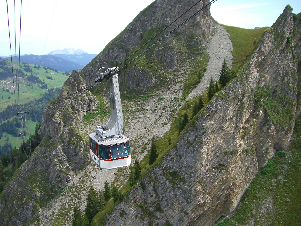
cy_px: 113
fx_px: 330
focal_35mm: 38
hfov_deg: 49.0
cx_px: 150
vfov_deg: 37.7
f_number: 5.6
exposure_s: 1/160
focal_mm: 7.9
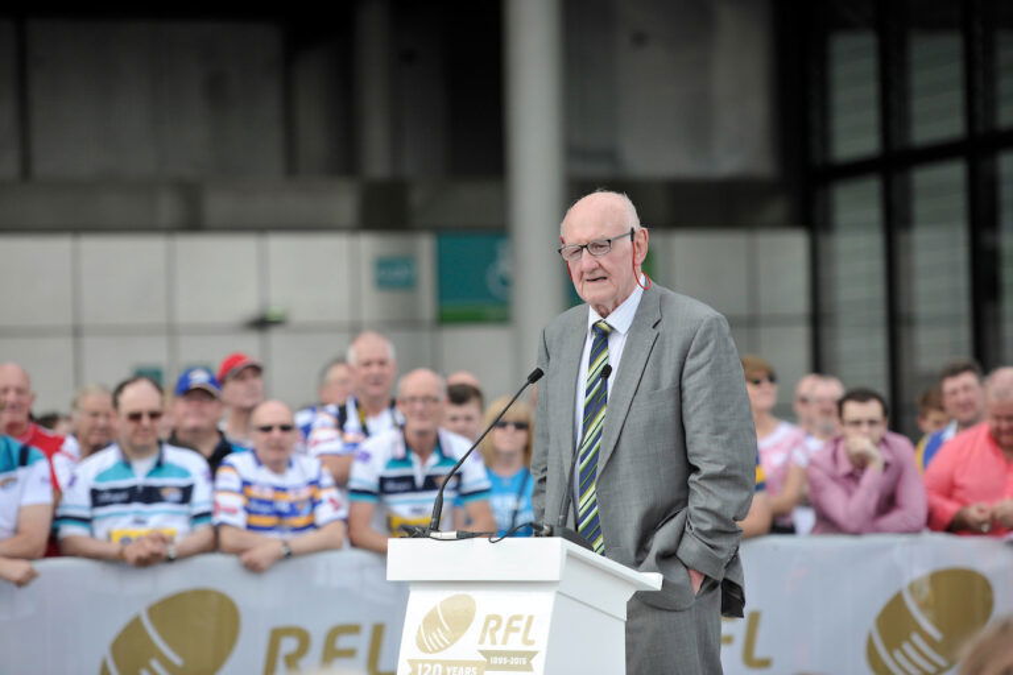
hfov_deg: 13.7
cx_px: 506
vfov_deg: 9.1
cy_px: 338
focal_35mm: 150
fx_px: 4221
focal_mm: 150
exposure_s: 1/2000
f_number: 4
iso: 400
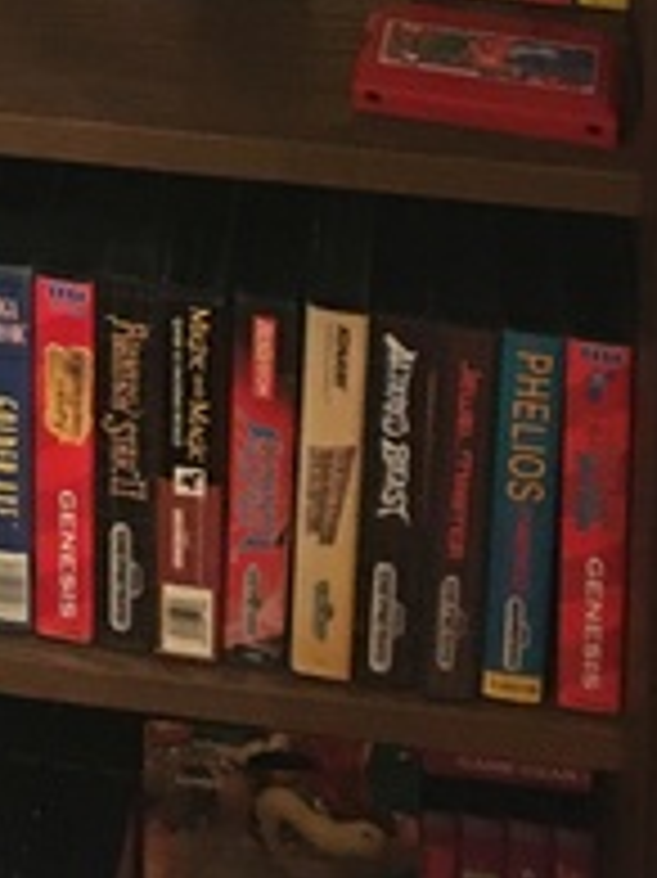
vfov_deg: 12.1
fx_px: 3471
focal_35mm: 137
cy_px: -1112
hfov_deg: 10.3
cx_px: -468
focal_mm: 4.15
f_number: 2.2
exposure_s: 1/10
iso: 100
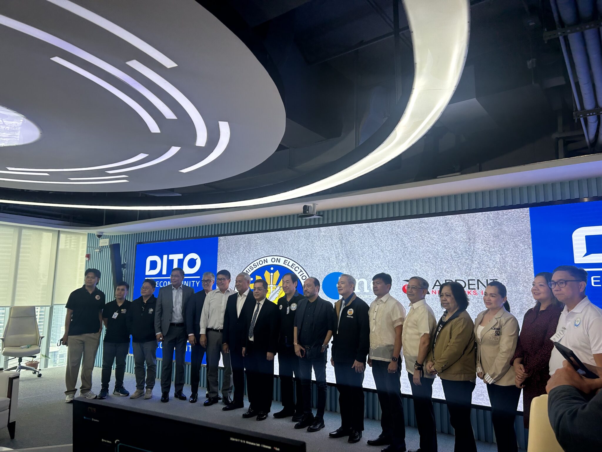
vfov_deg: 53.1
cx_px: 301
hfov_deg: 67.3
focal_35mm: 26
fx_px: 452
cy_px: 226
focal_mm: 5.7
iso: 64
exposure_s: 1/120
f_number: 1.5
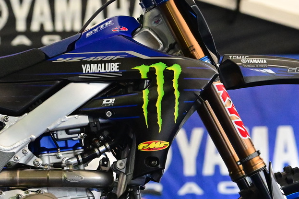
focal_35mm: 407
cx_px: 28
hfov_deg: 5.1
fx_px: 3379
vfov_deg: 3.4
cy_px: 124
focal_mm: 110
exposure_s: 1/800
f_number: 4
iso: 5000
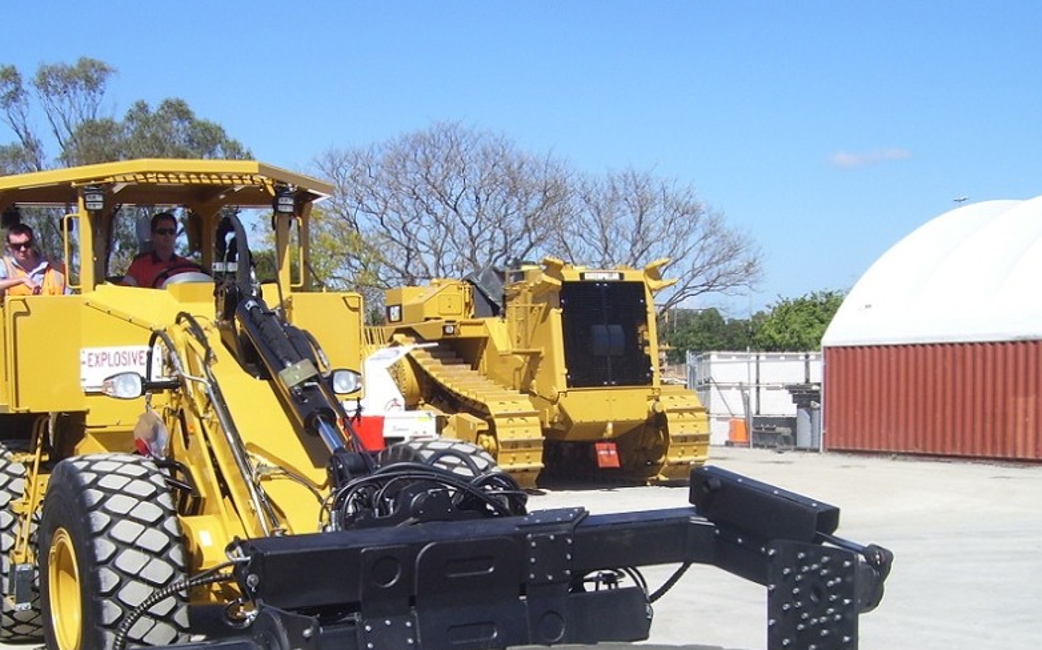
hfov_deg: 40.1
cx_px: 410
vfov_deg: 25.5
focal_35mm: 50
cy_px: 499
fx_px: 1419
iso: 80
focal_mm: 6
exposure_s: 1/500
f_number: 4.8
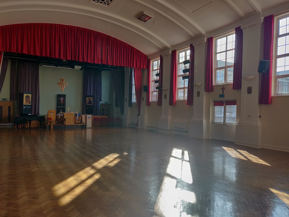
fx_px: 209
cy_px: 108
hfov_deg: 69.4
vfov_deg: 54.9
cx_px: 144
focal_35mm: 25
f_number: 1.7
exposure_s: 1/50
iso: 160
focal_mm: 4.25
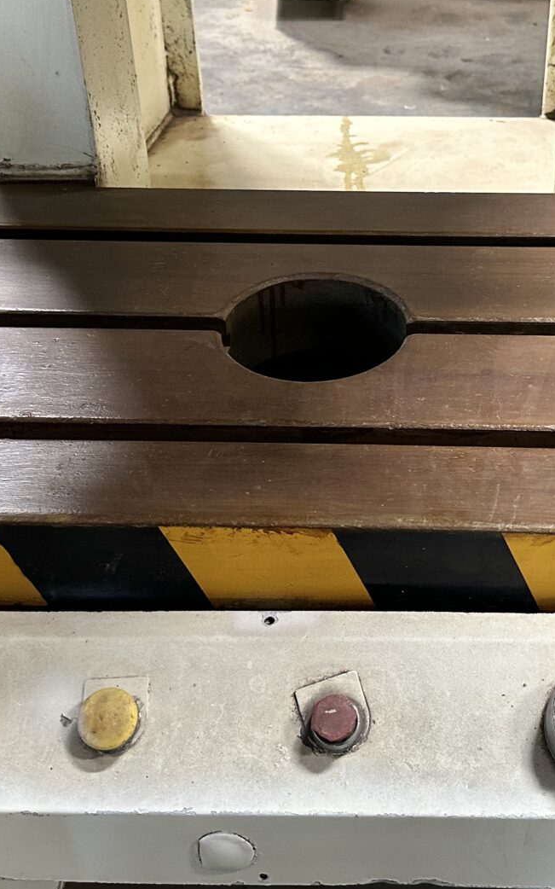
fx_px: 1210
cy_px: 335
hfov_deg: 25.6
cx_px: 387
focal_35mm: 50
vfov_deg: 40.0
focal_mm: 6.86
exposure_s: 1/50
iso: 320
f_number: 1.78
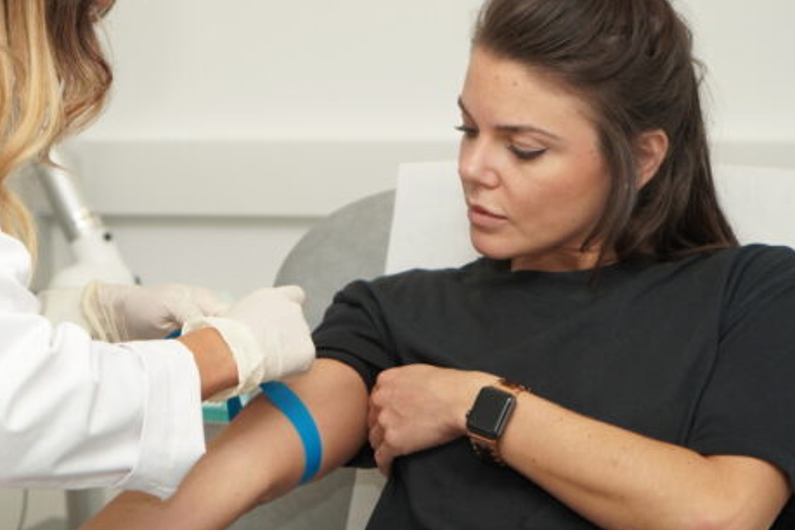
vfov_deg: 11.7
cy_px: 218
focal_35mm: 117
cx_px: 244
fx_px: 2584
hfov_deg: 17.4
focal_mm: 70
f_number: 4
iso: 100
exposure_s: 1/125
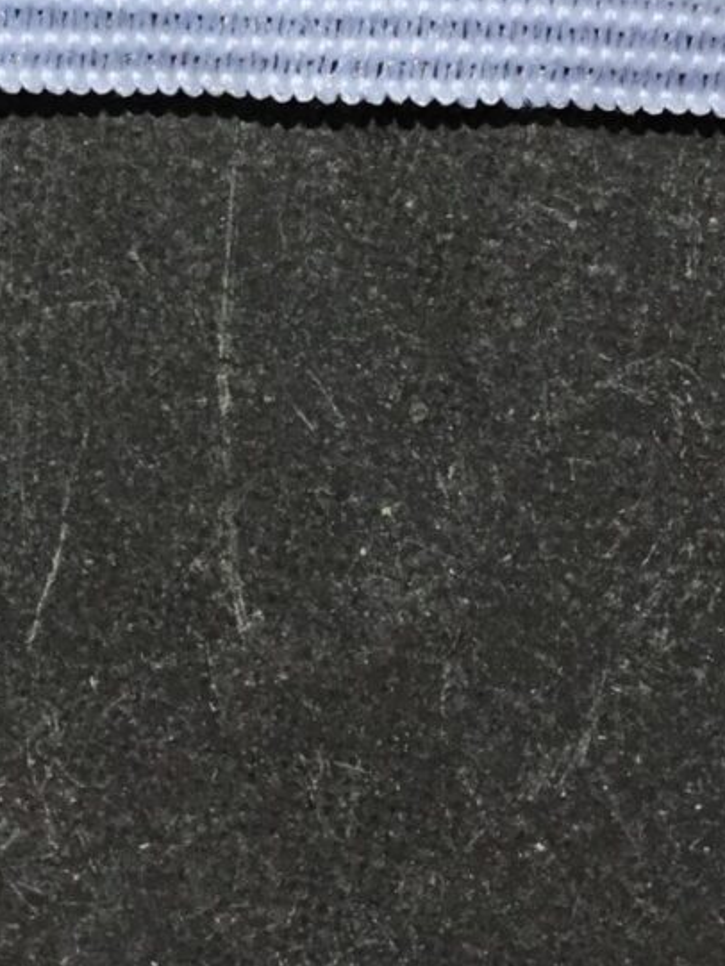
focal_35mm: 88
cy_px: 66
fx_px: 2456
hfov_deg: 16.6
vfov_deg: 21.7
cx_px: 77
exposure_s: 1/2632
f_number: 2.4
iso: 25
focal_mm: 3.3
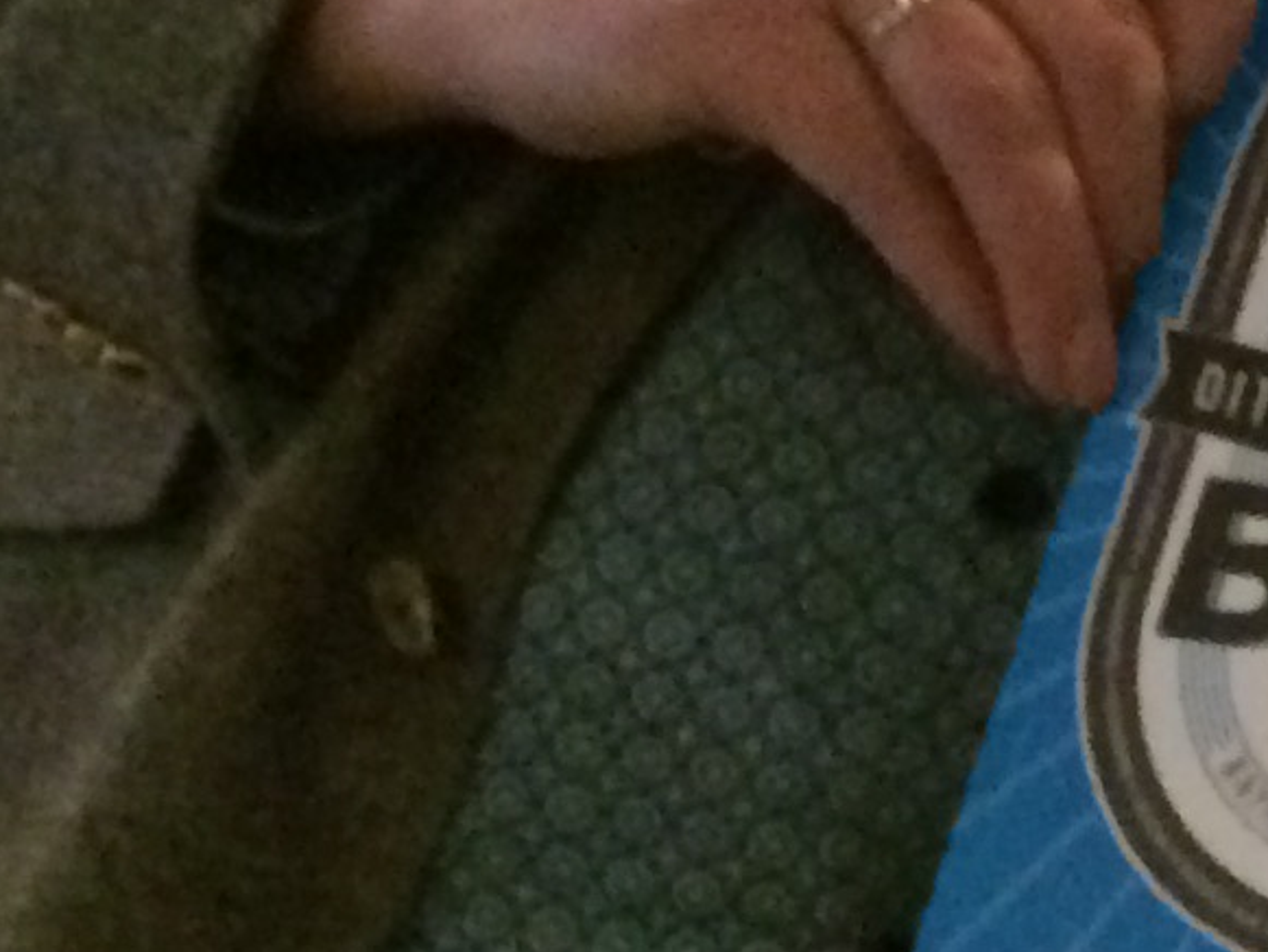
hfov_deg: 10.0
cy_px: -662
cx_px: 3378
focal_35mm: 163
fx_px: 5972
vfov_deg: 8.8
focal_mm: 4.15
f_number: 2.2
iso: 400
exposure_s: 1/17
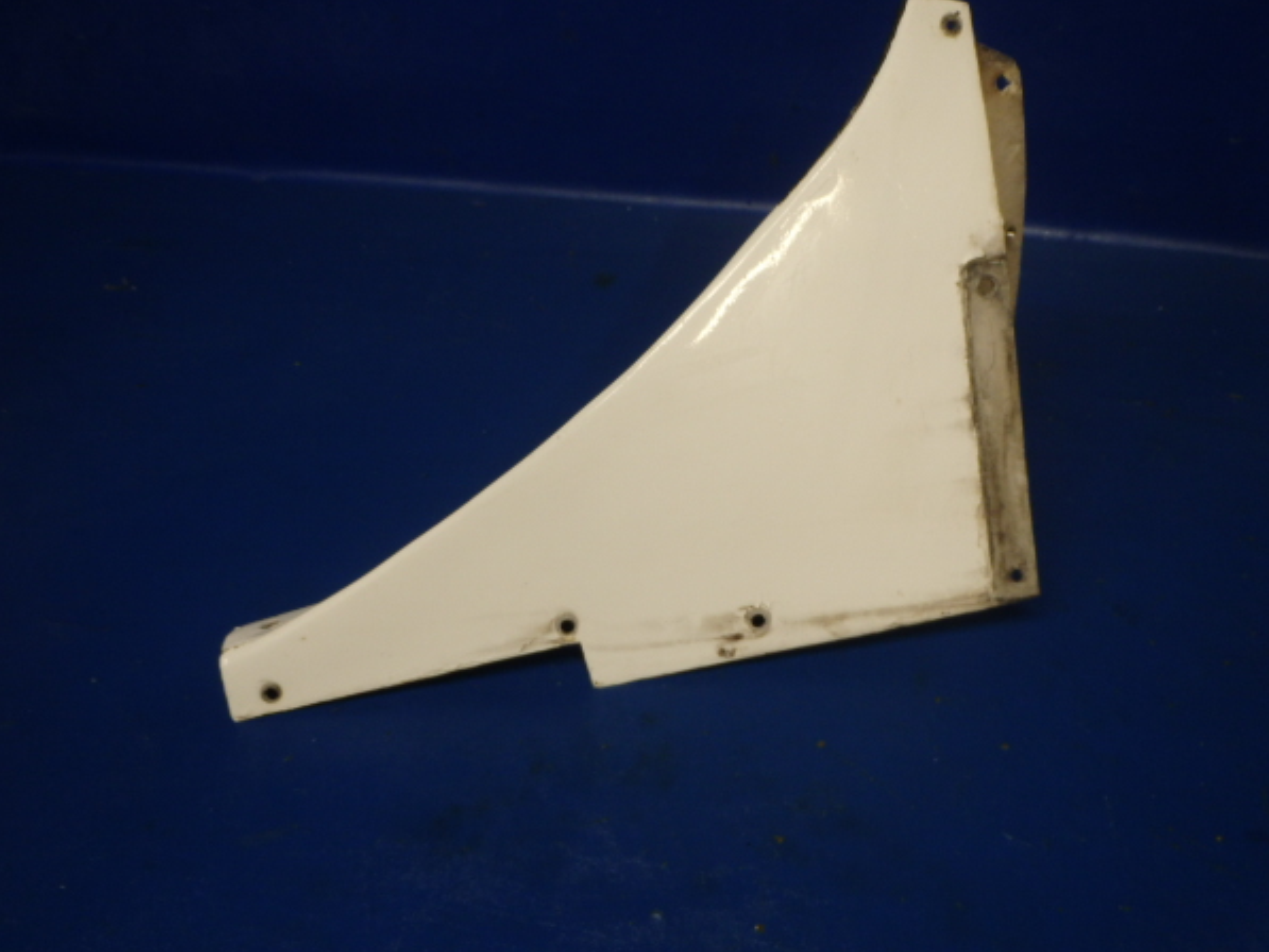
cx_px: 612
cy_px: 463
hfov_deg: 59.9
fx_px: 1100
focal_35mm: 30
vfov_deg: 46.8
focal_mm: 5
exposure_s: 1/40
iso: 200
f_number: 3.9
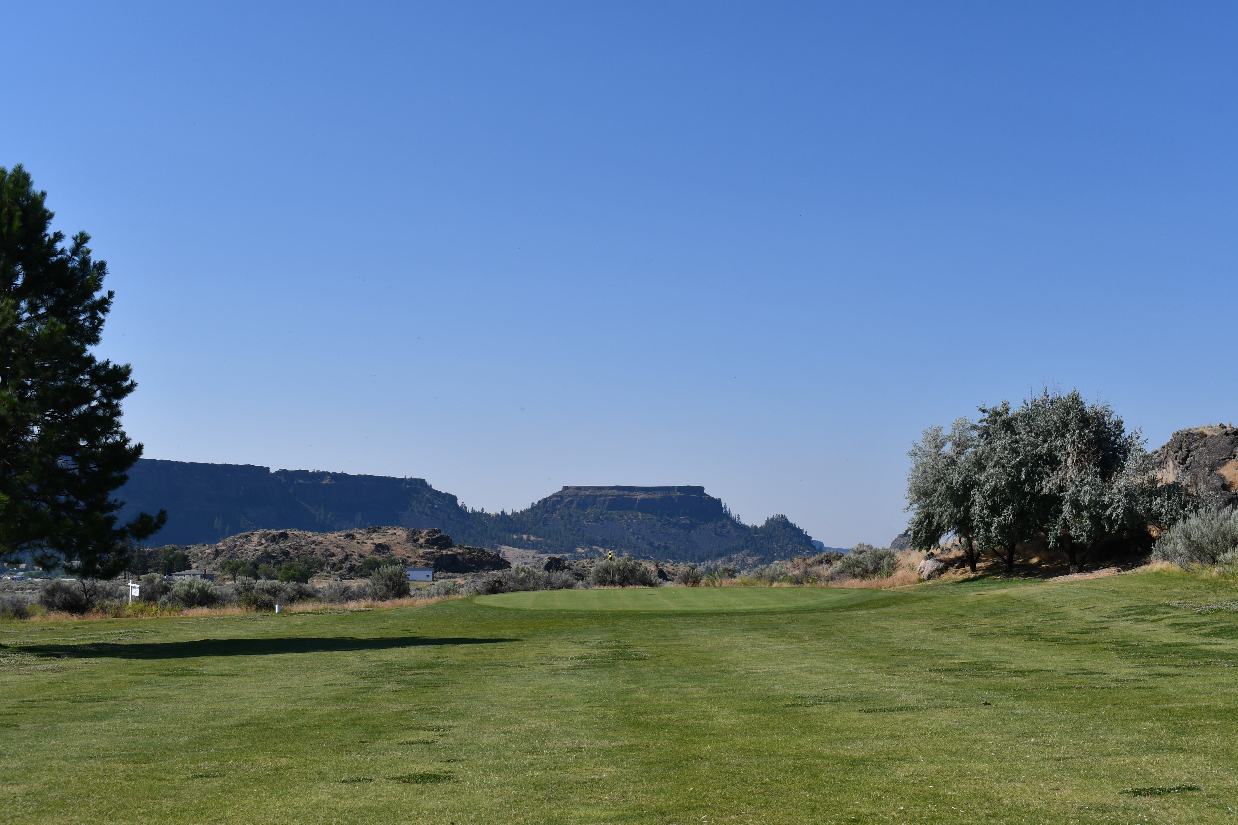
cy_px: 412
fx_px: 1547
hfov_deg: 43.6
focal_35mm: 45
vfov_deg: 29.9
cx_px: 619
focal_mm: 30
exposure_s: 1/400
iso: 100
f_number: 10
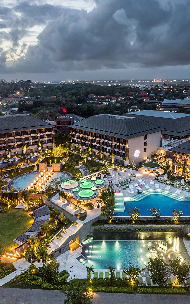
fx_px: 232
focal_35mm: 28
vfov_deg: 66.5
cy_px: 151
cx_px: 114
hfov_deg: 44.3
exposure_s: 1
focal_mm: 4.73
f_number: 2.2
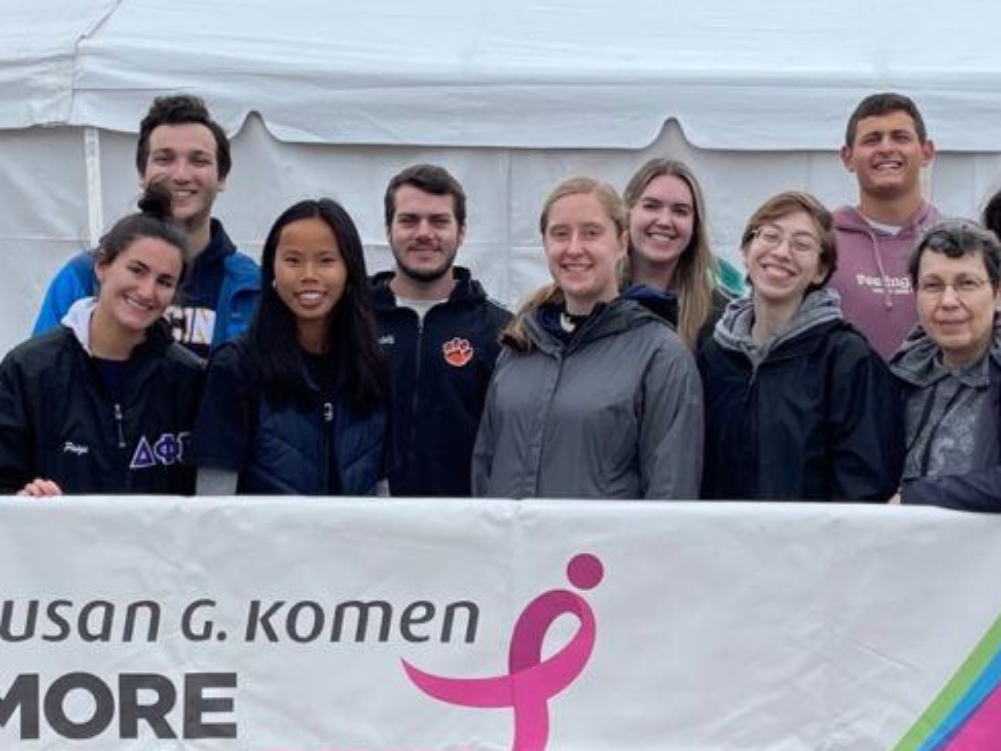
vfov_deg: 18.0
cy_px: 424
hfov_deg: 23.8
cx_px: 481
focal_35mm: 82
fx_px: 2371
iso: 32
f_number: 1.6
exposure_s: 1/1135
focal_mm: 4.2
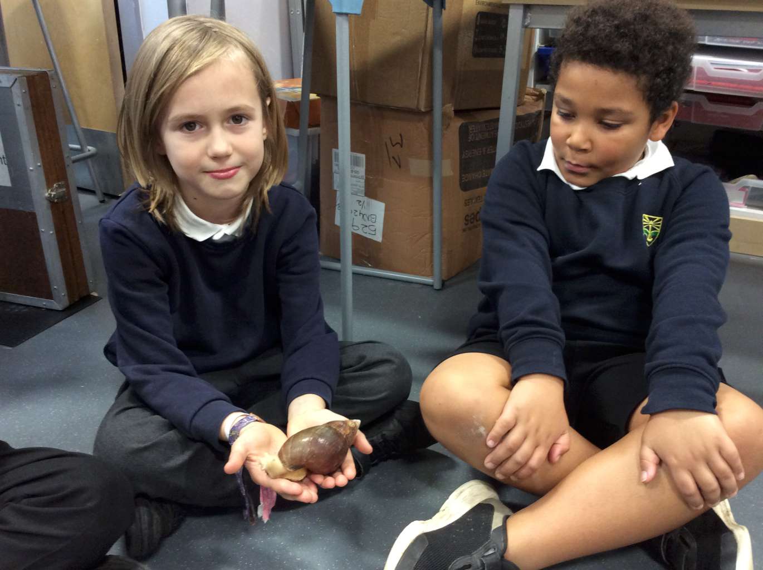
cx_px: 382
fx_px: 704
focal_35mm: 32
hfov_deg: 56.9
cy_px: 285
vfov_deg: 44.1
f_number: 2.4
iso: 125
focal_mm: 3.3
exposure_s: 1/25
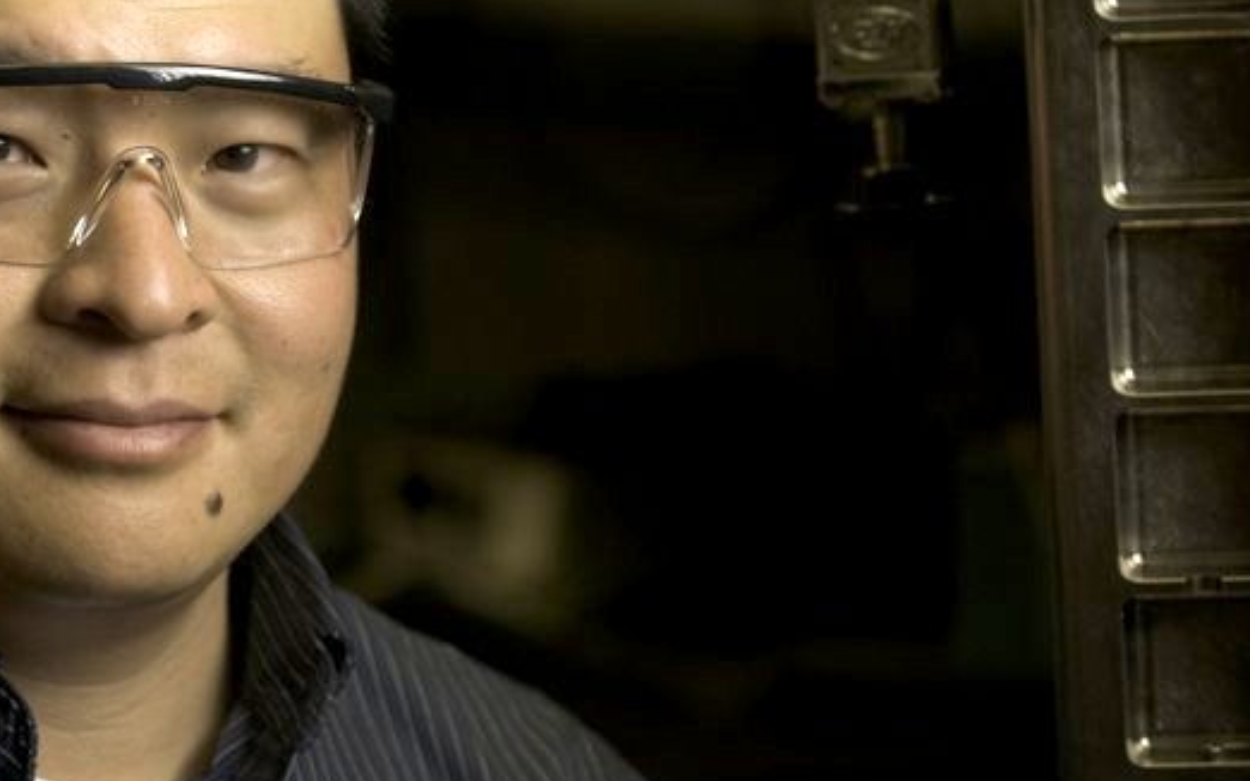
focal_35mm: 164
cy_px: 283
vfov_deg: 8.0
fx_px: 5586
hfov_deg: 12.7
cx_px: 316
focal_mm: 70
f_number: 3.5
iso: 200
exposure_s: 1/200
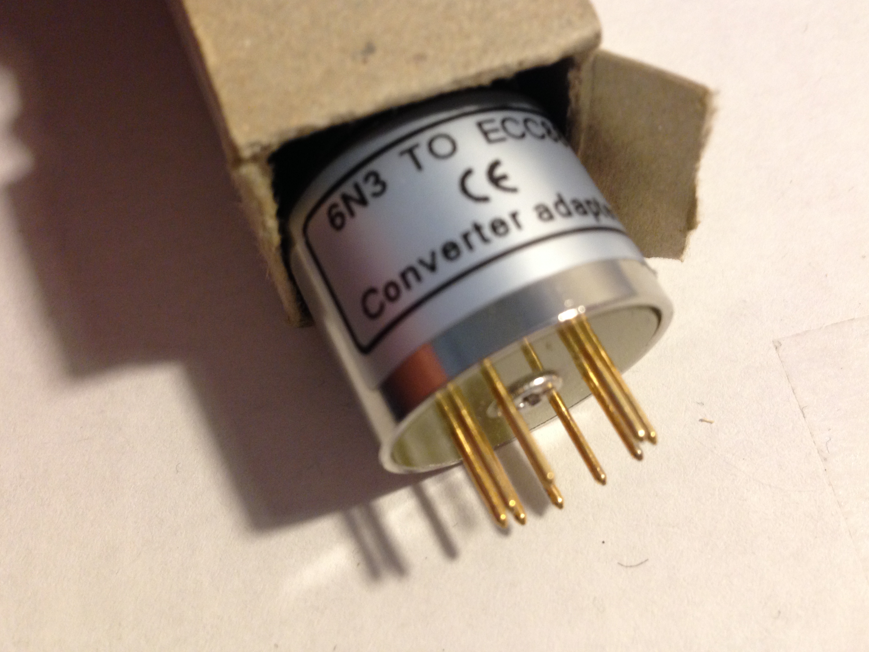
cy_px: 317
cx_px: 440
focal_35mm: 34
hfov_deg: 54.0
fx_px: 854
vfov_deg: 41.8
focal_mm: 4.12
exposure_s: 1/20
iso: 160
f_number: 2.4
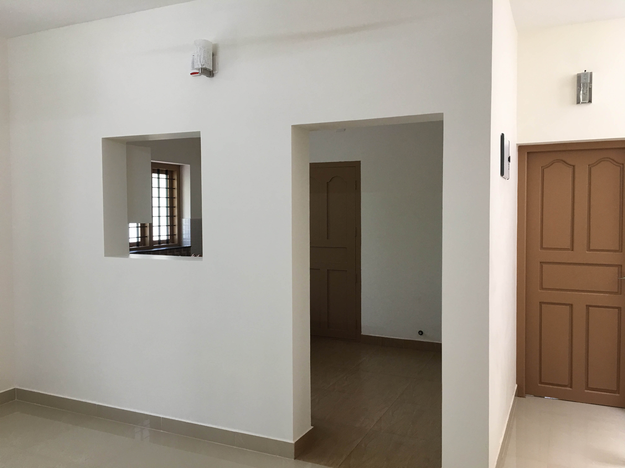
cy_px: 234
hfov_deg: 61.7
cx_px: 312
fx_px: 524
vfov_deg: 48.2
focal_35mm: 29
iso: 50
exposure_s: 1/33
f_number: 2.2
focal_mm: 4.15
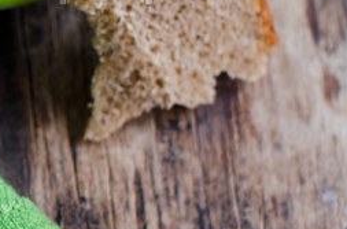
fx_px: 2921
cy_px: -18
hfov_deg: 6.6
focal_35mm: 304
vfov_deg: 4.5
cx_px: -351
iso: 250
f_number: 4.5
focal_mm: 50
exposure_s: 1/80
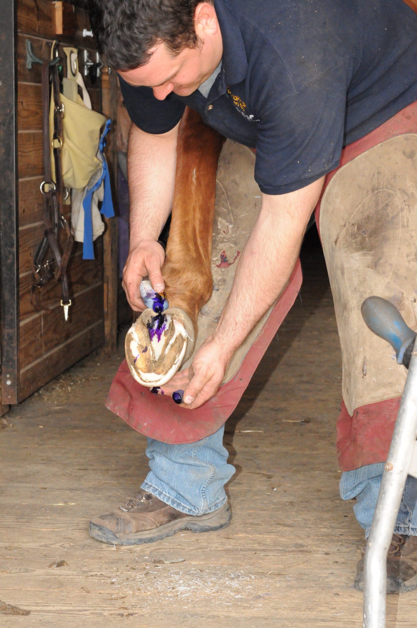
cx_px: 208
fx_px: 1568
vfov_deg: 22.6
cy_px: 314
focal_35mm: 90
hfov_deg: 15.1
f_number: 9
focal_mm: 60
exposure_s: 1/250
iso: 3200
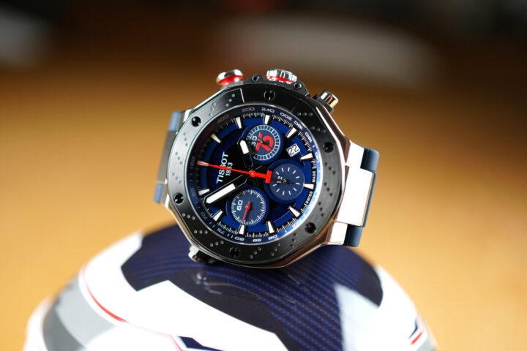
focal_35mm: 50
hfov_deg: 39.6
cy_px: 176
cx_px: 264
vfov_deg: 27.0
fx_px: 732
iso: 1600
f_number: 2.8
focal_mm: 50
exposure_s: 1/250
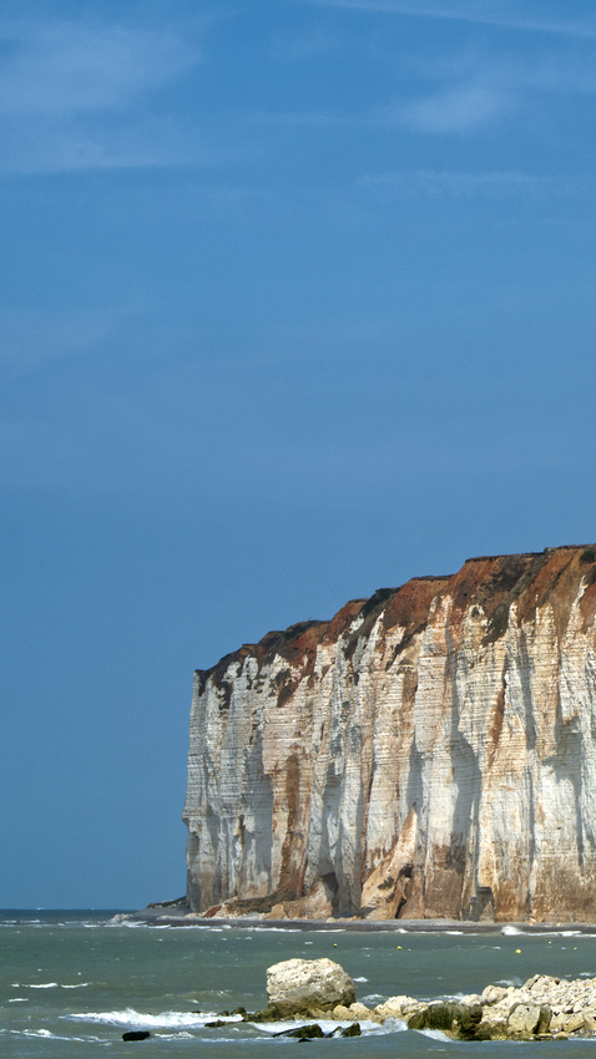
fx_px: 7981
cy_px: 529
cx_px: 680
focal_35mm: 284
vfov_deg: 7.6
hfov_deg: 4.3
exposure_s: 1/250
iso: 100
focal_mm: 120
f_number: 14
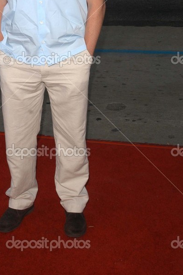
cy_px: 60
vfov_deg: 27.6
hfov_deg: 18.8
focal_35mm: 72
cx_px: 48
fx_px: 550
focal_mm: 28
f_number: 6.3
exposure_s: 1/180
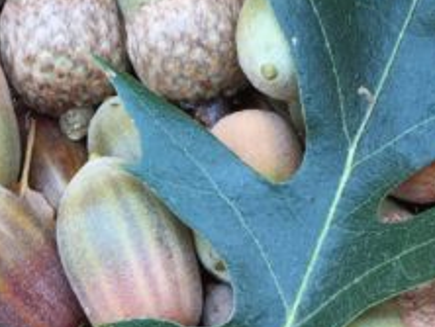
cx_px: 74
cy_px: 385
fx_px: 1610
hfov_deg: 15.3
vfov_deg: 11.4
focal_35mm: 128
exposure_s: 1/120
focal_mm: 4.15
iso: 50
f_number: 2.2
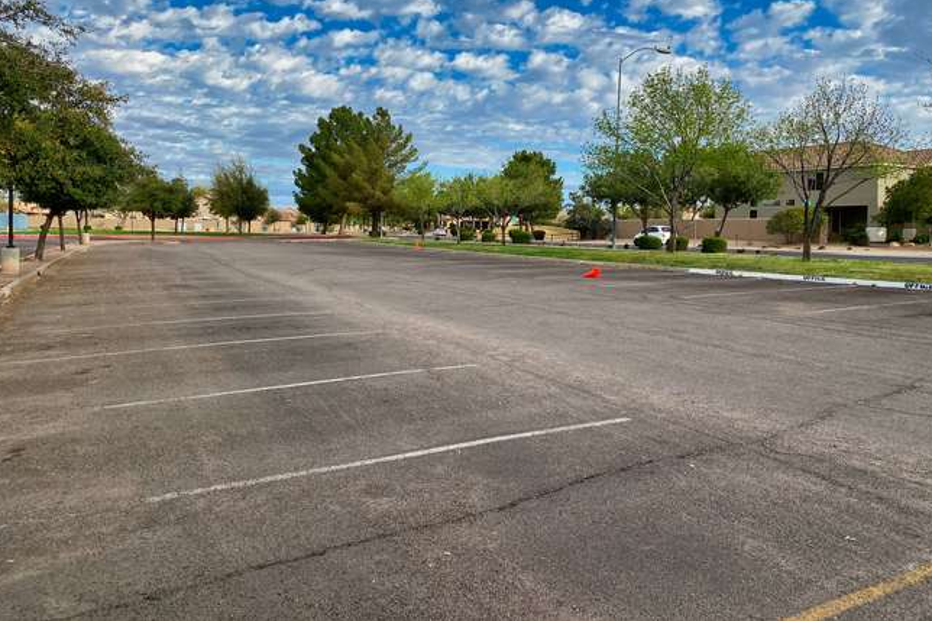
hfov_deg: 65.5
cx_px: 473
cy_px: 261
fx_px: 725
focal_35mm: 28
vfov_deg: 46.2
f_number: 1.8
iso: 32
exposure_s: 1/1838
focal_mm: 4.25
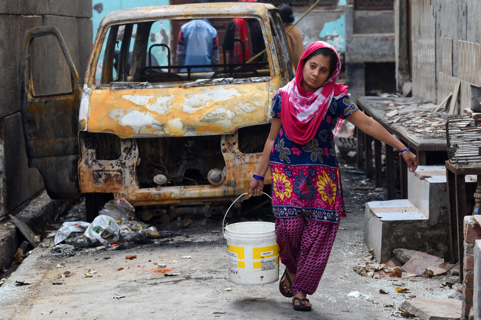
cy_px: 160
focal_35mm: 120
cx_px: 240
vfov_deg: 11.4
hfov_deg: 17.1
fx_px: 1603
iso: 1250
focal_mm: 120
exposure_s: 1/400
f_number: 5
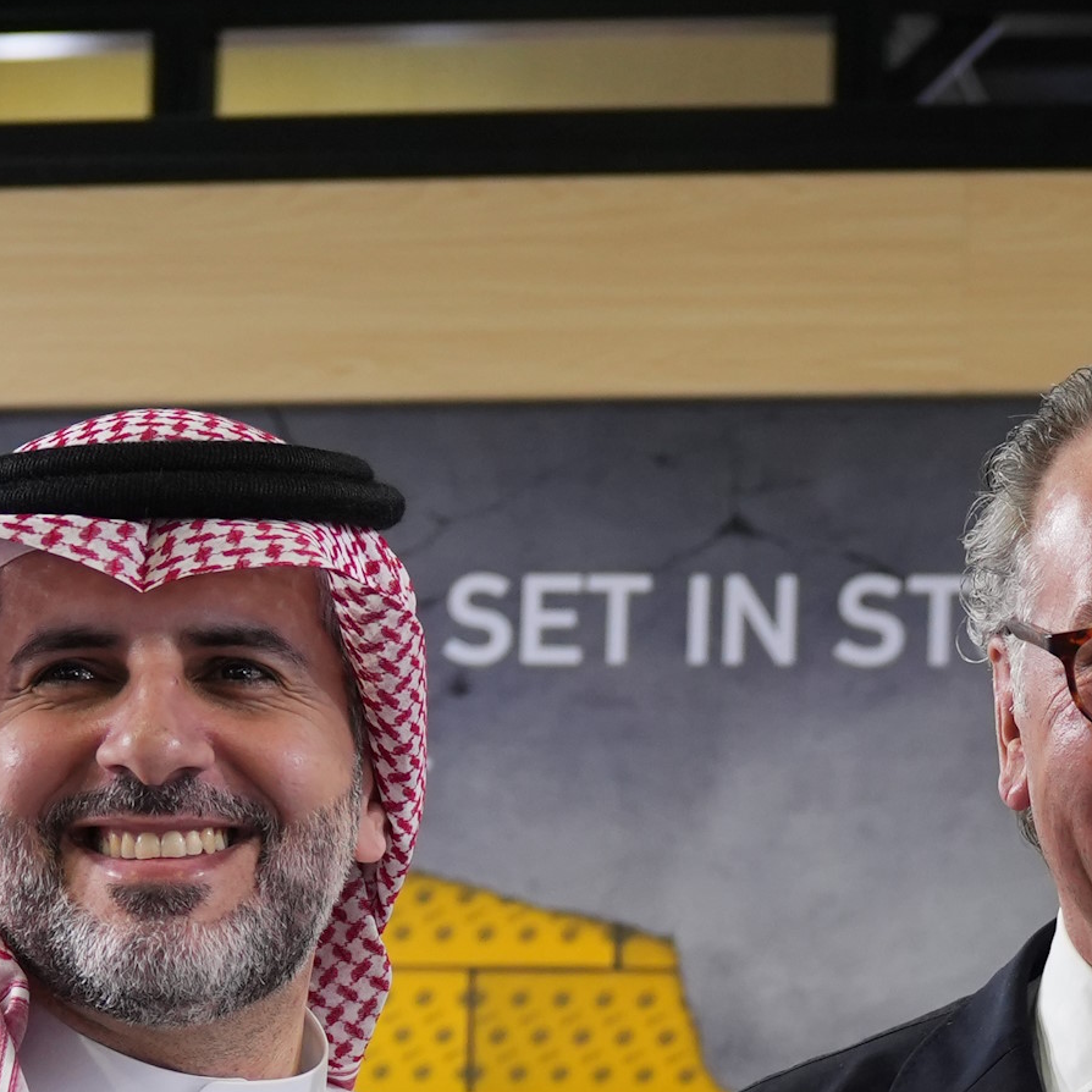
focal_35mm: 124
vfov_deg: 13.1
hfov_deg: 13.6
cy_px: 1763
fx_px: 4441
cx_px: 1350
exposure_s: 1/160
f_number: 2.8
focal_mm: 29.1
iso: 1000
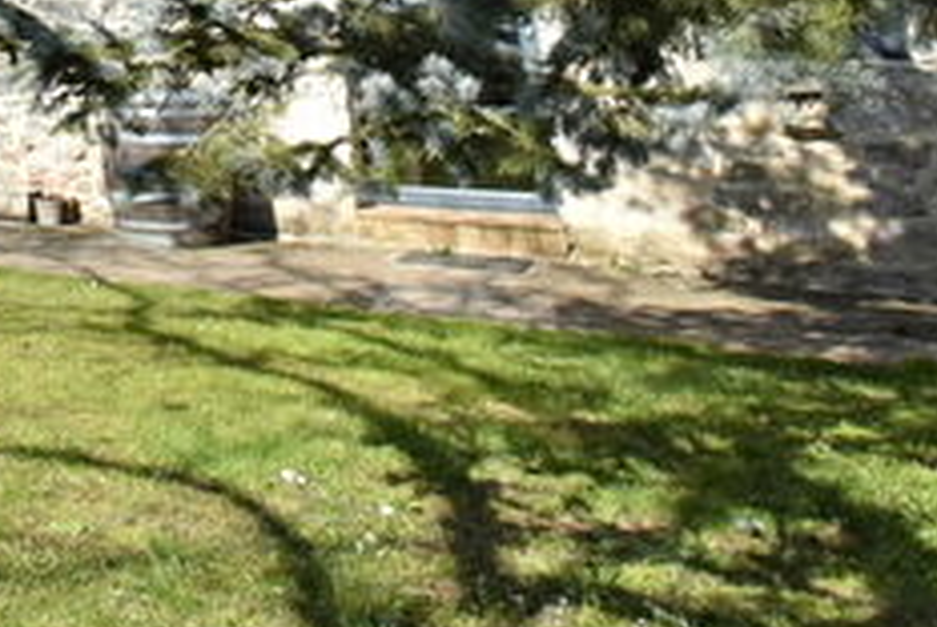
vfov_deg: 20.9
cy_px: -209
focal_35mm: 58
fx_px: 1525
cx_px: -454
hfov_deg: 25.8
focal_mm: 13
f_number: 16
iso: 2500
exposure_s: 1/1000
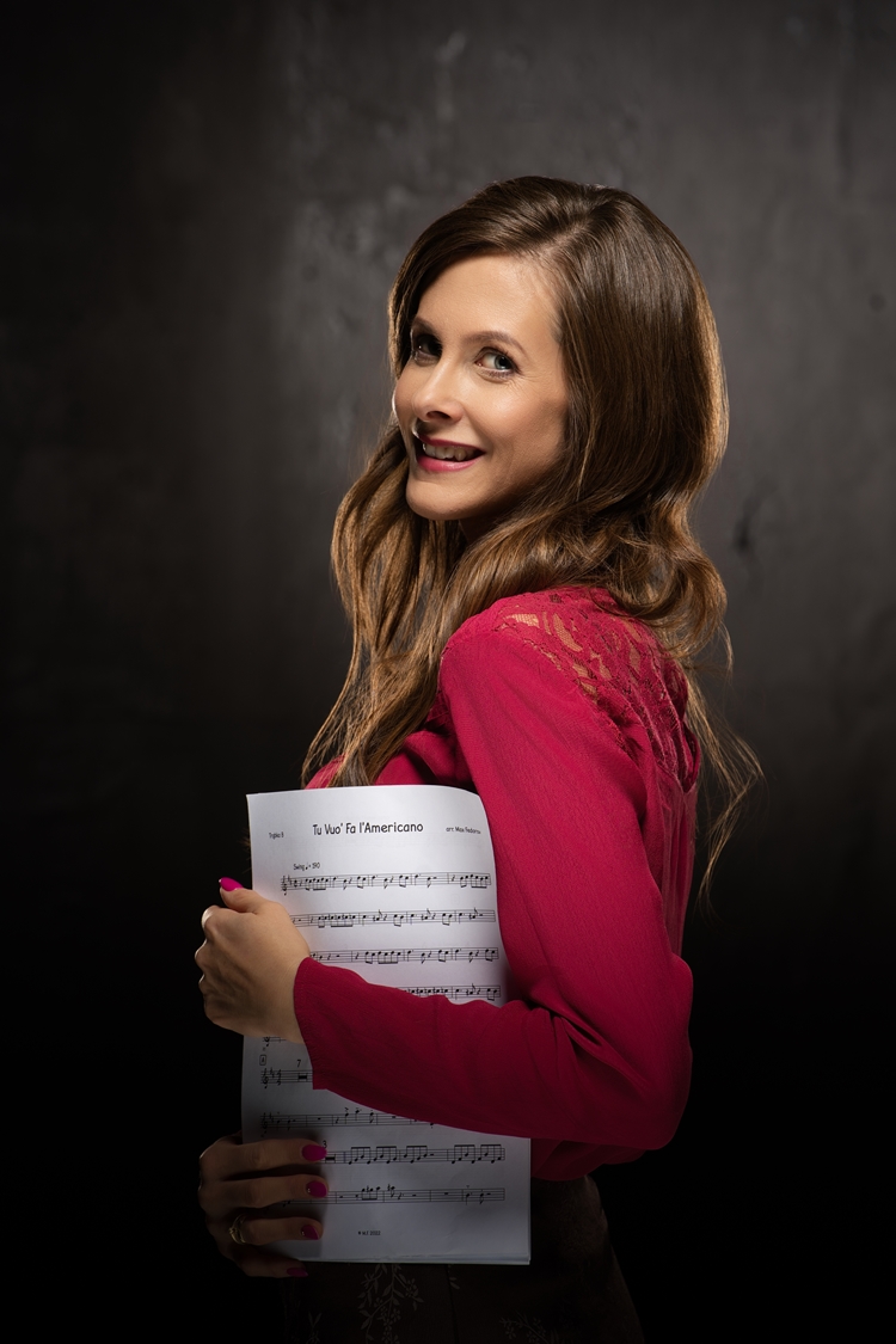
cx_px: 448
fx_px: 6272
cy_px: 672
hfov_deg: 8.2
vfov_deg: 12.2
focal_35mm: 168
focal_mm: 168
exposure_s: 1/125
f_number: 7.1
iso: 100
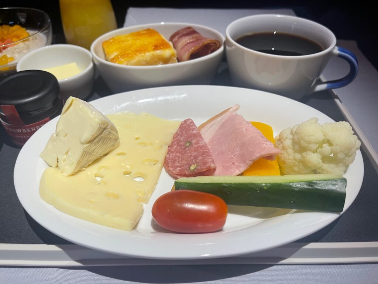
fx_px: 284
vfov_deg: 53.1
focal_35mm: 26
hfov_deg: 67.3
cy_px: 142
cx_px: 189
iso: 125
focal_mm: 5.1
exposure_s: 1/76
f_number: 1.6
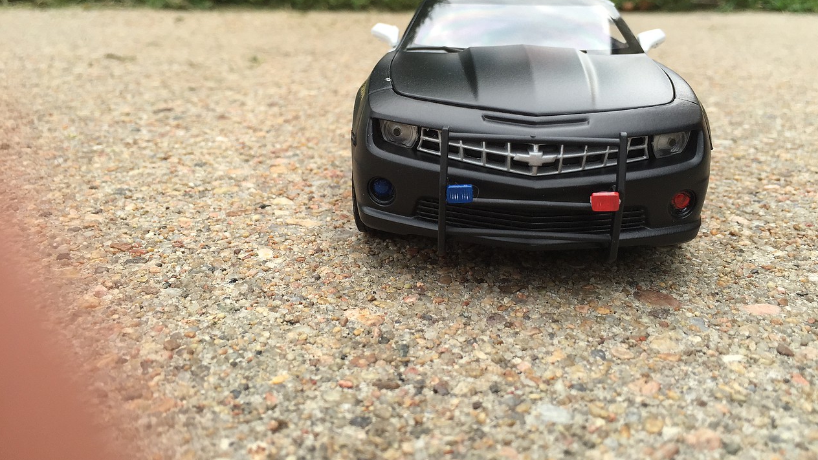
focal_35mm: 32
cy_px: 189
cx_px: 412
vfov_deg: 36.6
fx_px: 694
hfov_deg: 61.0
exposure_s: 1/321
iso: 32
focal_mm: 4.15
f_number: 2.2
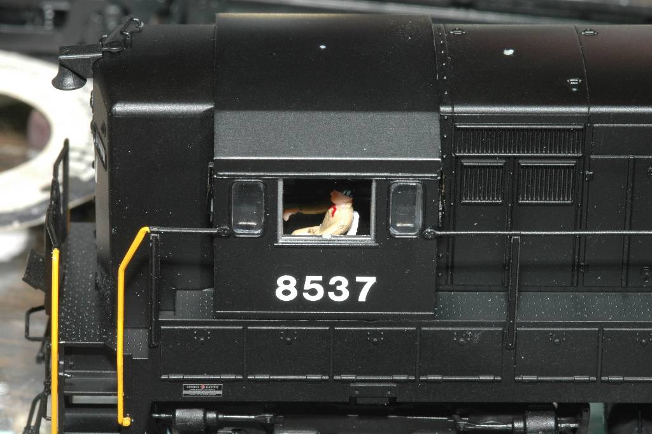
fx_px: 2850
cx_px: 326
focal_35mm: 158
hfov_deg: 13.1
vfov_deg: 8.7
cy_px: 217
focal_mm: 105
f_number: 25
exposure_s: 1/60
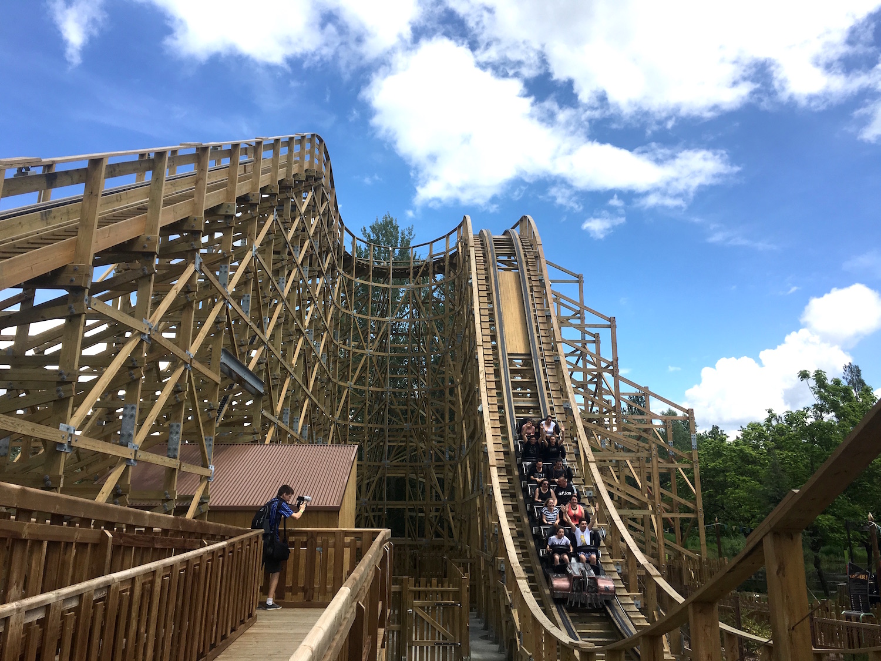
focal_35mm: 29
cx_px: 440
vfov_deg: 48.2
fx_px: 738
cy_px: 330
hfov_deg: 61.7
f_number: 2.2
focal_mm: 4.15
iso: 25
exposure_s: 1/1637
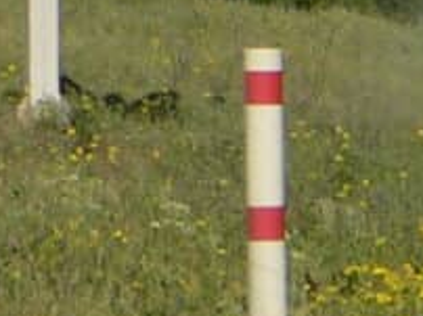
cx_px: -829
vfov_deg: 0.7
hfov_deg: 0.9
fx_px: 25802
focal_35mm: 2114
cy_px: -590
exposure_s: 1/640
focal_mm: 46.3
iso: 100
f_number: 5.6
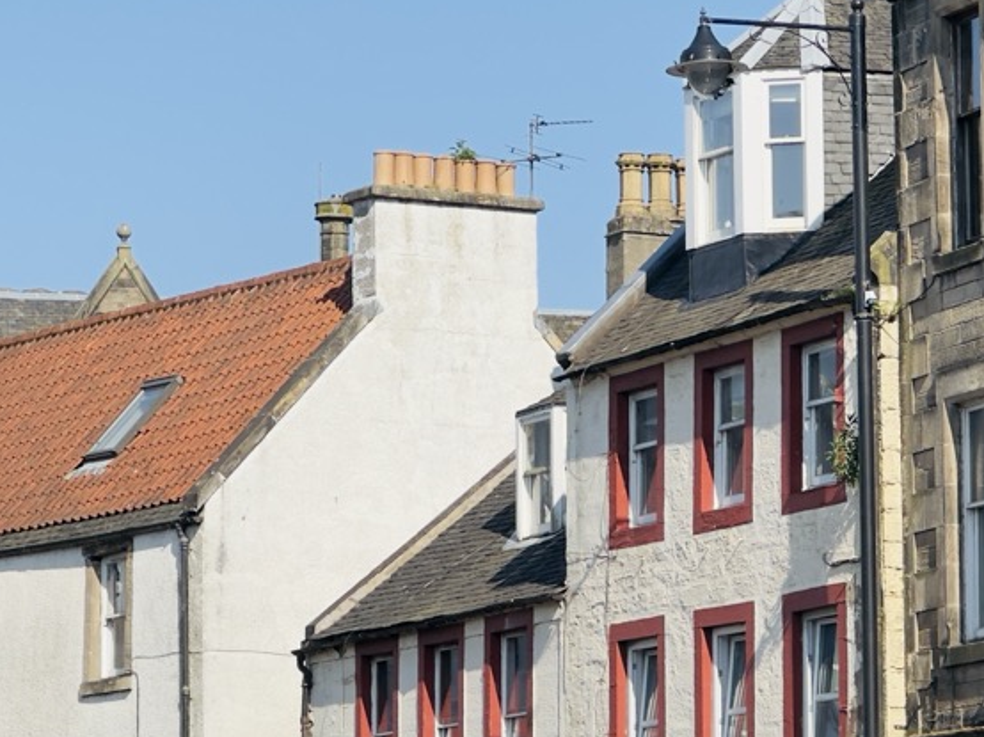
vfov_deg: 8.3
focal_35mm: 178
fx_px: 5058
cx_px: 703
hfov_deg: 11.1
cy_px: 515
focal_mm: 9
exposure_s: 1/821
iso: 32
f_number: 2.8
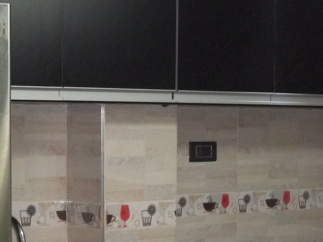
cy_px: 197
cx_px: 162
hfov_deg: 17.7
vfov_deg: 13.3
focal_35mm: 111
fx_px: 1036
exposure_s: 1/30
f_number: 2.9
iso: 160
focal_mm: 5.7
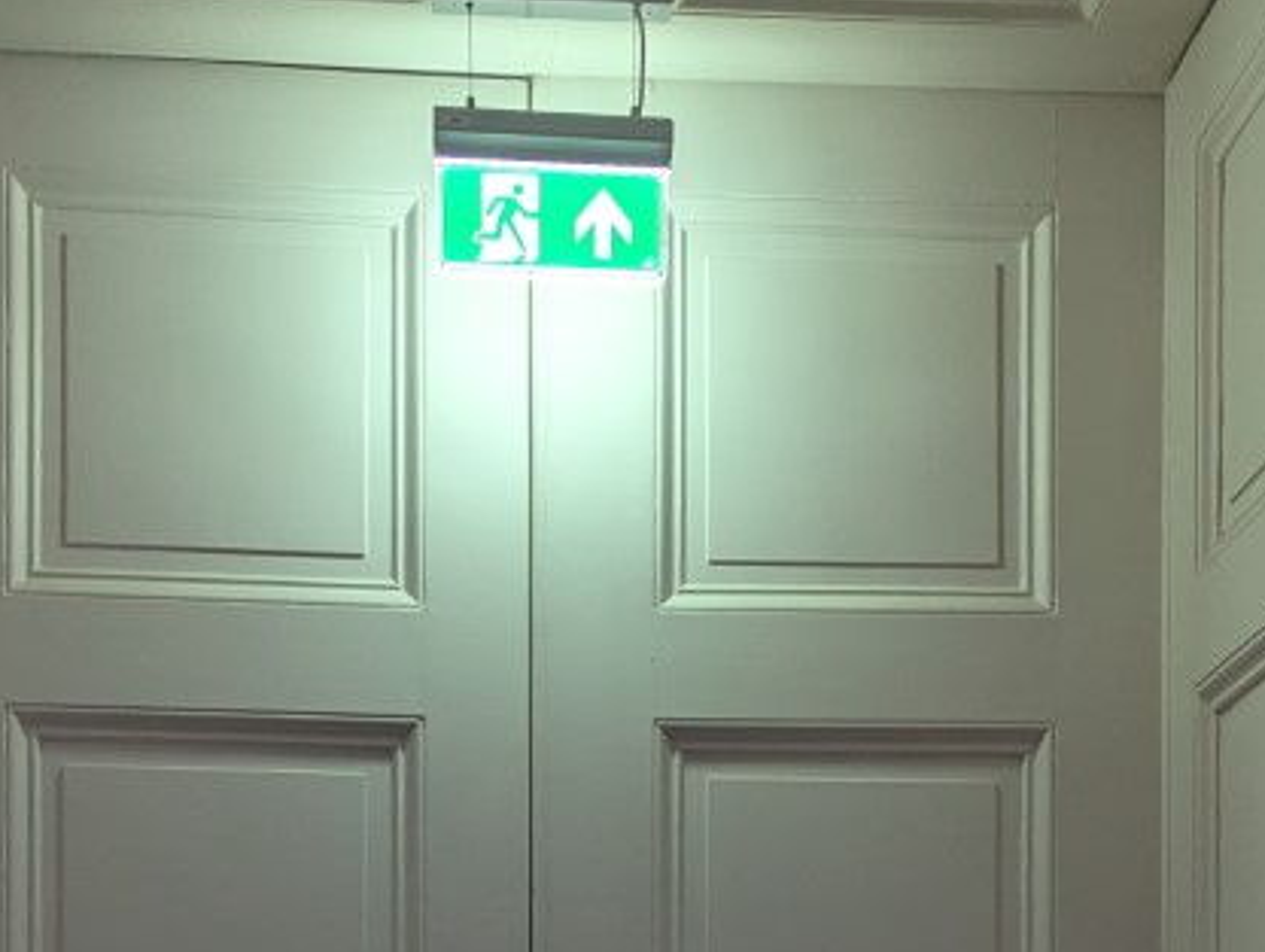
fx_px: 2524
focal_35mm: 69
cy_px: 1259
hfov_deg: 28.1
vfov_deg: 19.6
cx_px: 619
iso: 205
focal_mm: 6.81
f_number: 1.85
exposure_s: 1/23.7
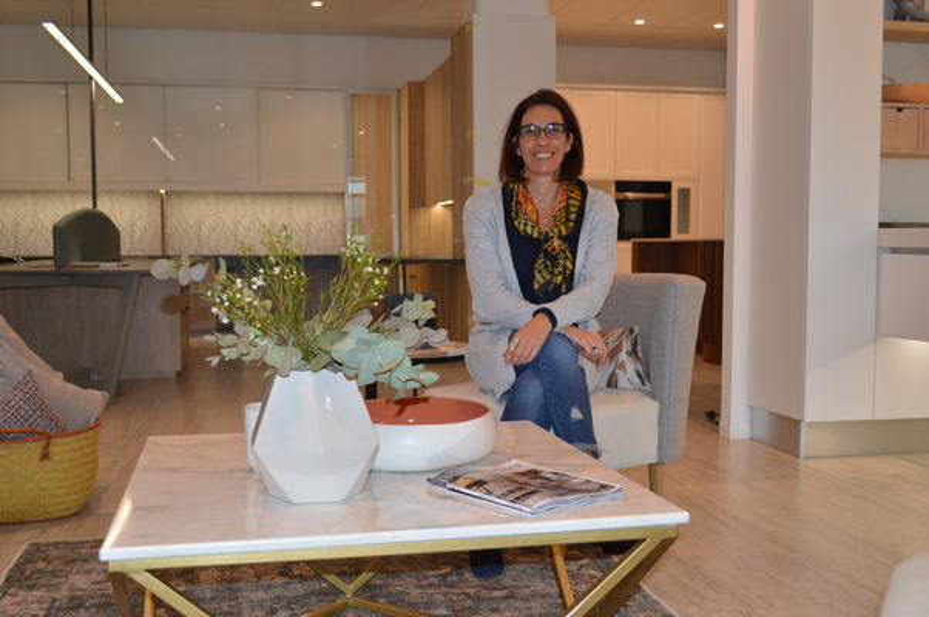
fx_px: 1005
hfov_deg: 49.6
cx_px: 464
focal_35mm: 39
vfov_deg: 34.1
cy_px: 308
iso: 560
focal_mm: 26
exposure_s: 1/60
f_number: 4.2
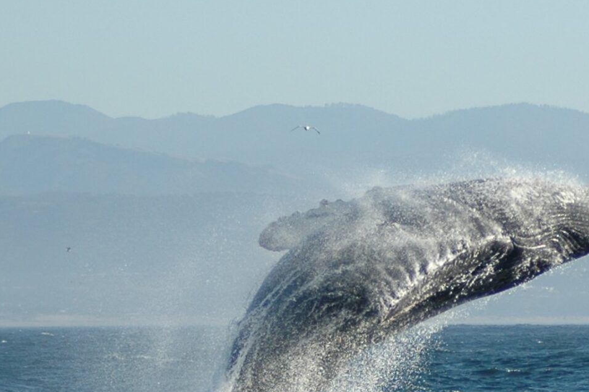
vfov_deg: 6.0
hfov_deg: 9.0
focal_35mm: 230
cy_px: 279
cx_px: 316
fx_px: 3758
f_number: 4.2
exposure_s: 1/1250
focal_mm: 95
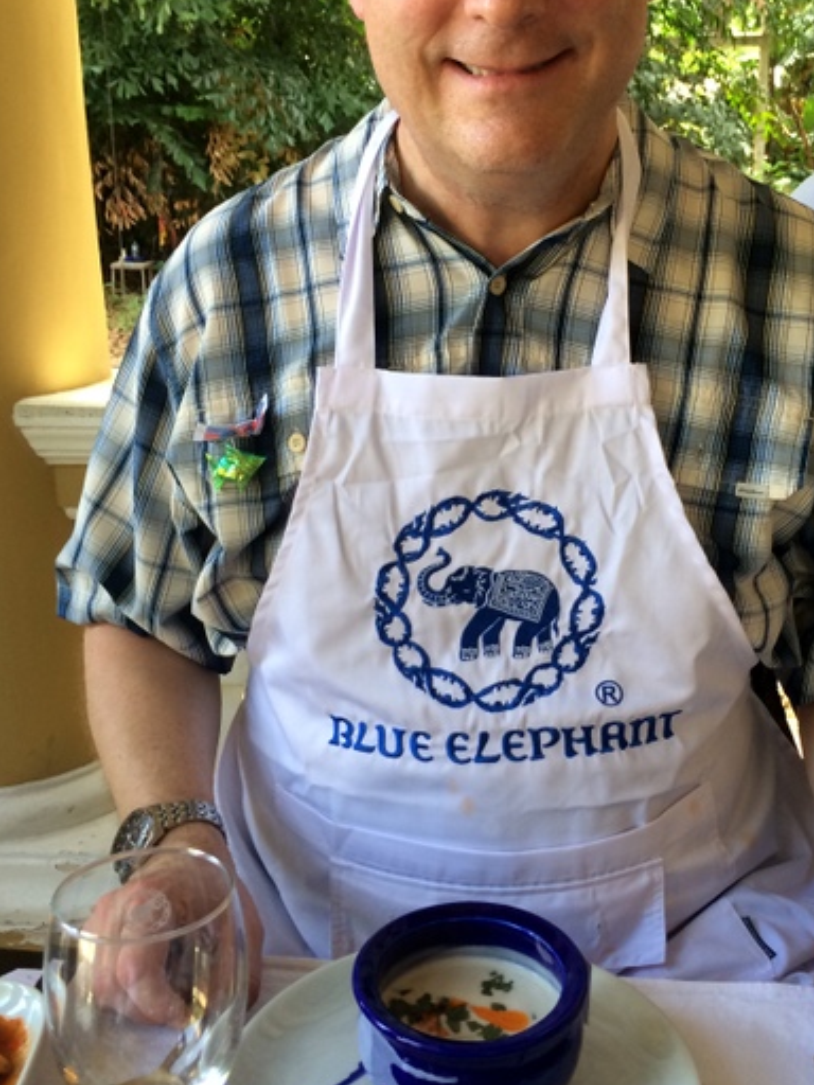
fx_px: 1285
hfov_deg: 35.1
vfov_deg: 45.7
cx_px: 470
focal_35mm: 41
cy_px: 494
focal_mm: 4.12
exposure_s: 1/40
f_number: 2.2
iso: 40
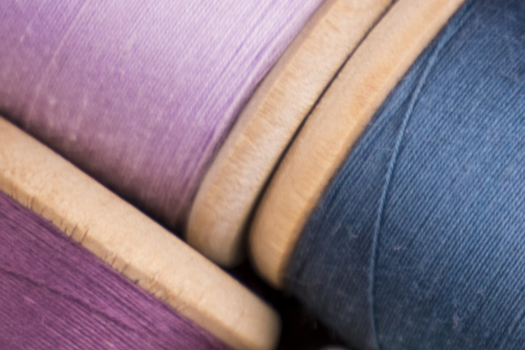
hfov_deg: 3.5
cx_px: 973
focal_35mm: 590
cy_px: 853
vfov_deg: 2.3
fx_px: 8603
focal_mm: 75
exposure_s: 1/160
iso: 50
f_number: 5
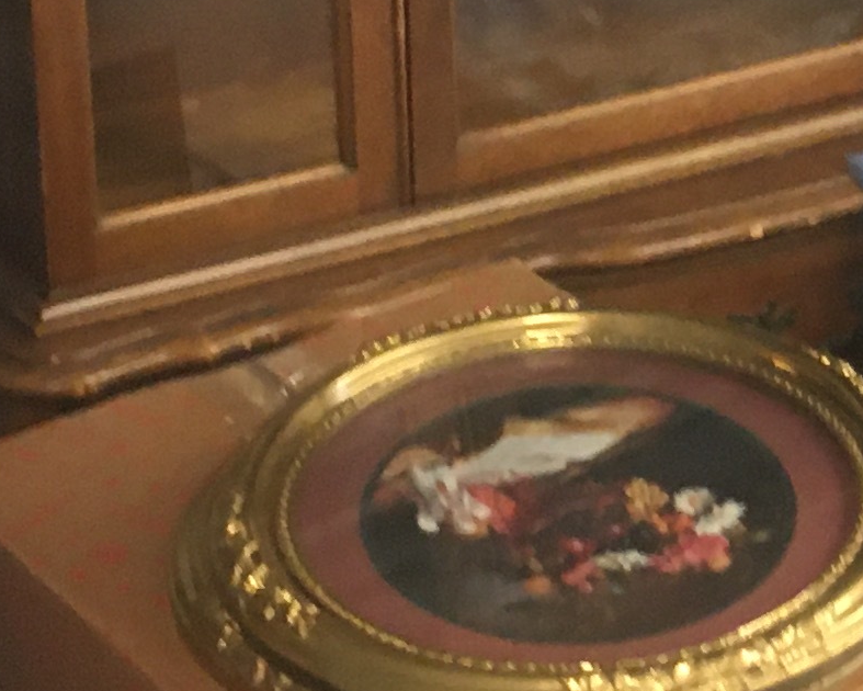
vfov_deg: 10.5
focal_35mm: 145
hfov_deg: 12.9
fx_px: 3704
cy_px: -91
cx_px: 1111
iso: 200
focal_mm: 4.15
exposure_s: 1/24
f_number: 2.2
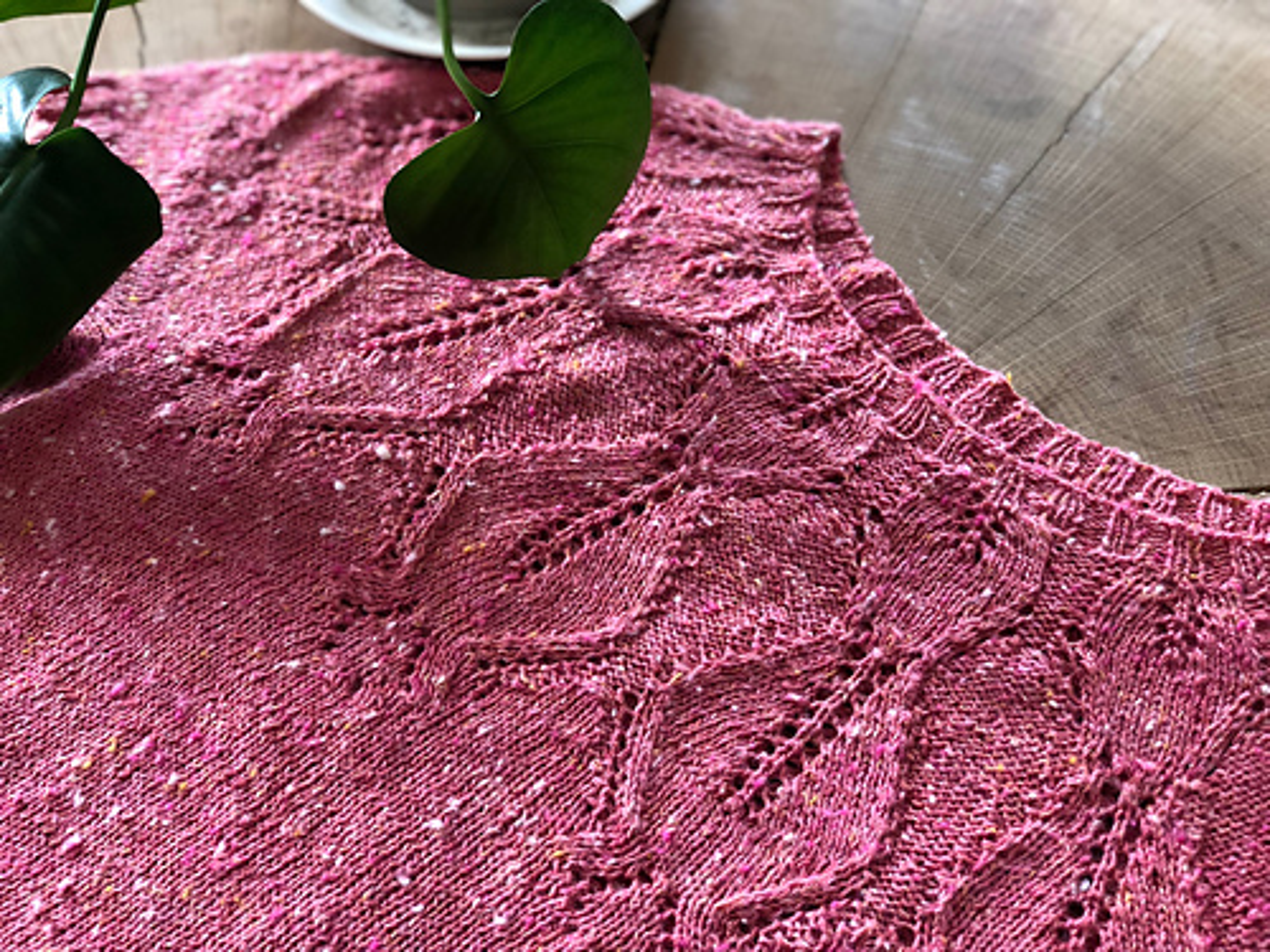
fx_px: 2091
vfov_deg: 25.7
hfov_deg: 33.8
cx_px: 635
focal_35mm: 57
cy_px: 476
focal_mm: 6.6
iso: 160
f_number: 2.8
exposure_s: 1/50
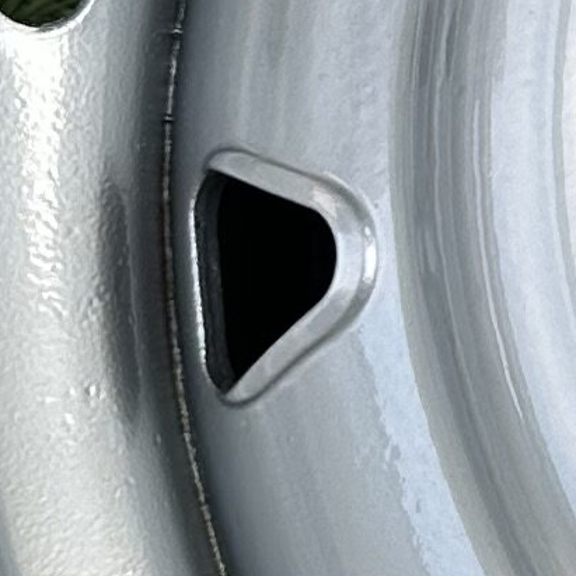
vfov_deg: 8.4
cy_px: -14
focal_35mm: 208
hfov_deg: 7.8
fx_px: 3916
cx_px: 1350
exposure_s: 1/143
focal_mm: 6.86
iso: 64
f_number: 1.78
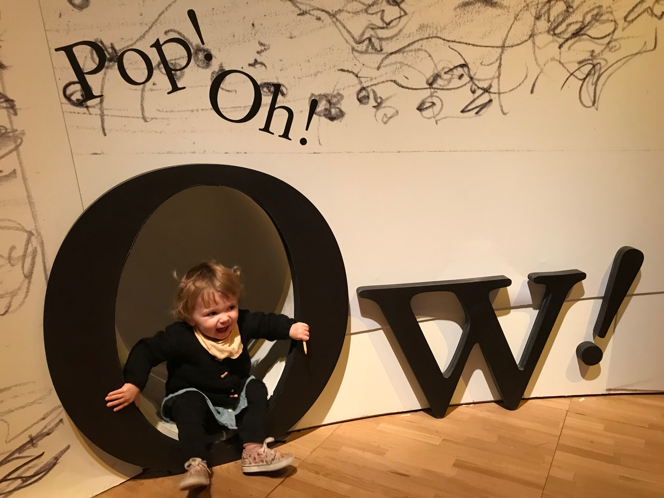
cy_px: 249
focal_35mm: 28
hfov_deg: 63.4
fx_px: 537
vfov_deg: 49.7
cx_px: 332
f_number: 1.8
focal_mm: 3.99
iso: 100
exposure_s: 1/14
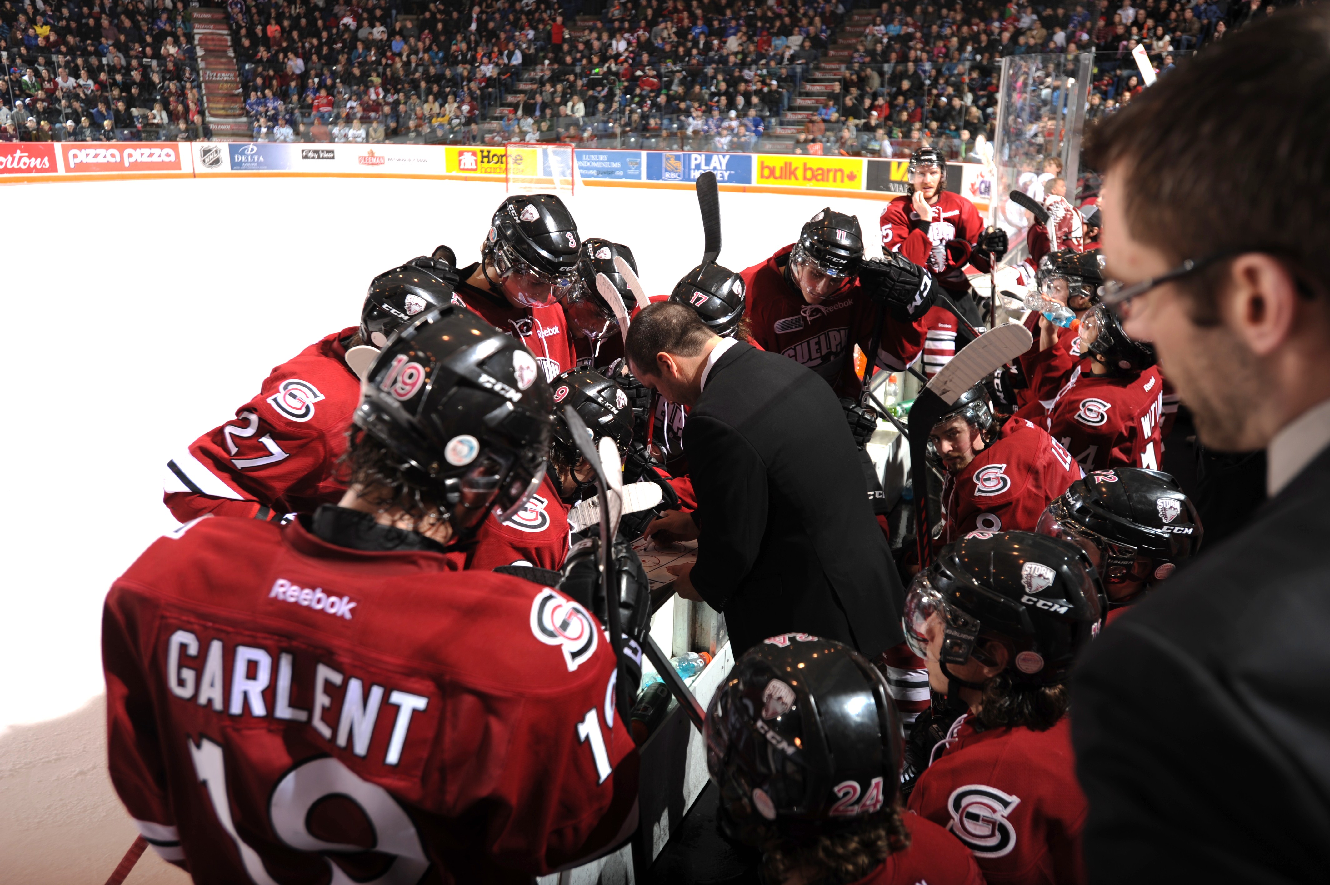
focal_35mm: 30
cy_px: 442
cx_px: 665
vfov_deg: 43.6
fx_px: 1108
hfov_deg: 62.0
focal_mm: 30
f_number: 4.5
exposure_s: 1/250
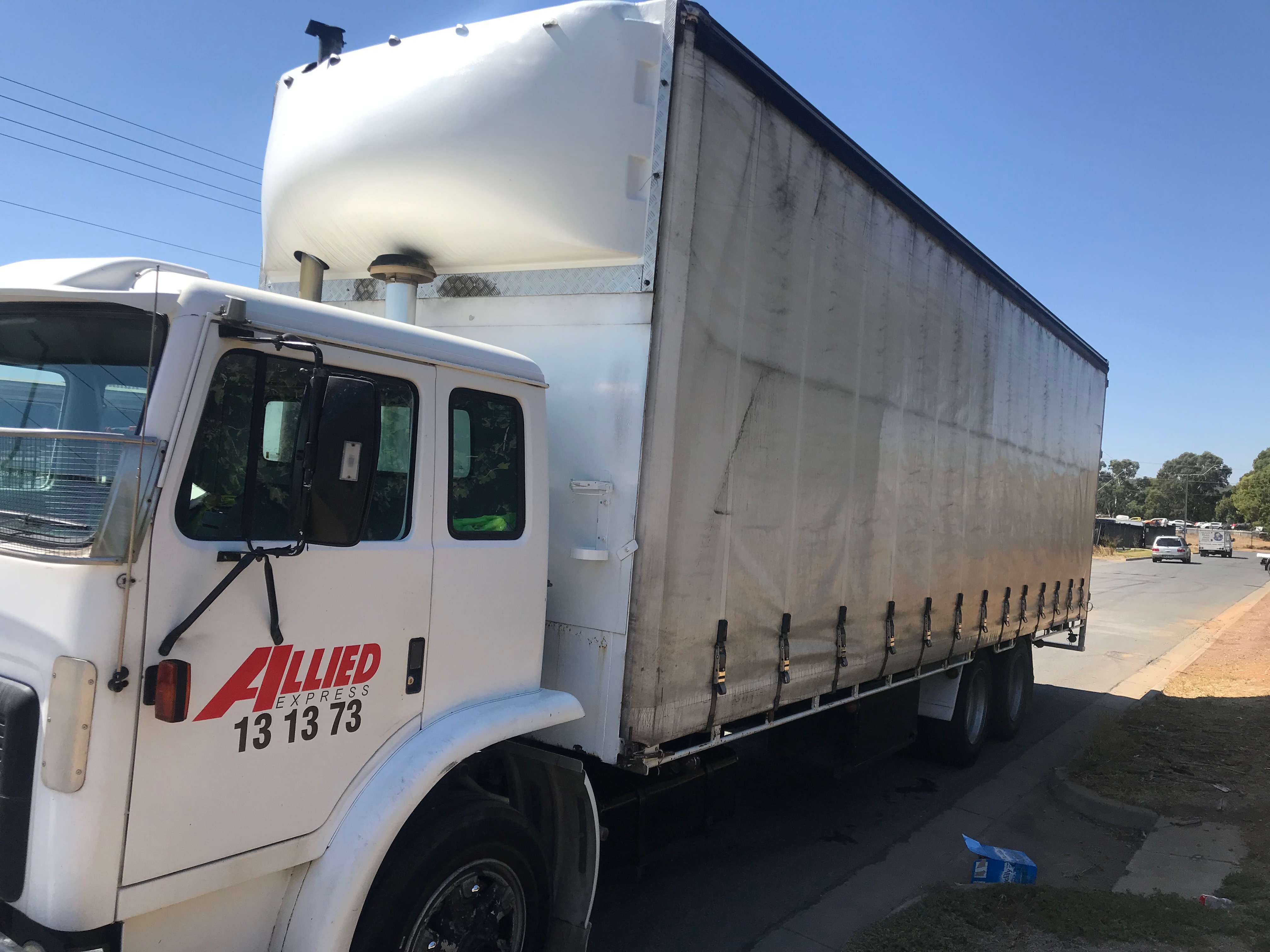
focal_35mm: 28
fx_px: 1027
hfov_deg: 63.4
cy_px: 476
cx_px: 635
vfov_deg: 49.7
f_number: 1.8
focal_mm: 3.99
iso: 20
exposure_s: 1/1953
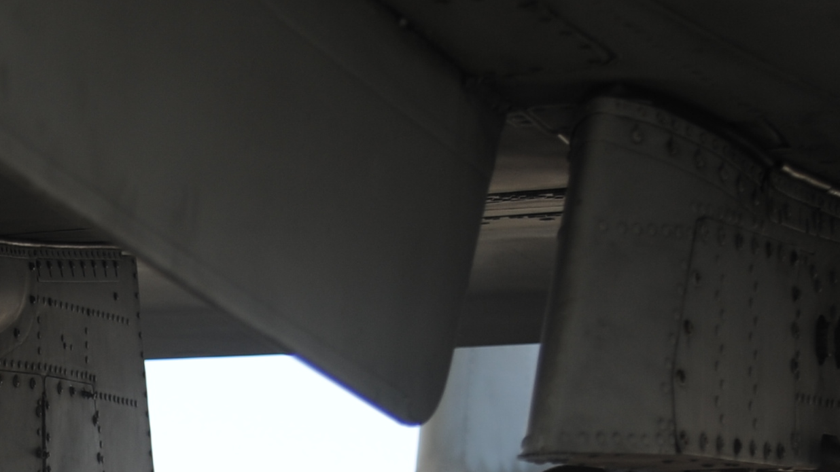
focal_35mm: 173
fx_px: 3853
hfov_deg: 12.1
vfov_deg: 6.8
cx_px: -246
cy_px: 862
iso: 200
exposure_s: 1/500
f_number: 4
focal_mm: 48
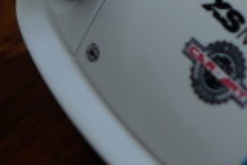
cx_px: 575
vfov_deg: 5.8
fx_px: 1531
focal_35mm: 223
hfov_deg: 8.5
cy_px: -299
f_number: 1.7
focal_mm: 28
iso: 100
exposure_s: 1/80
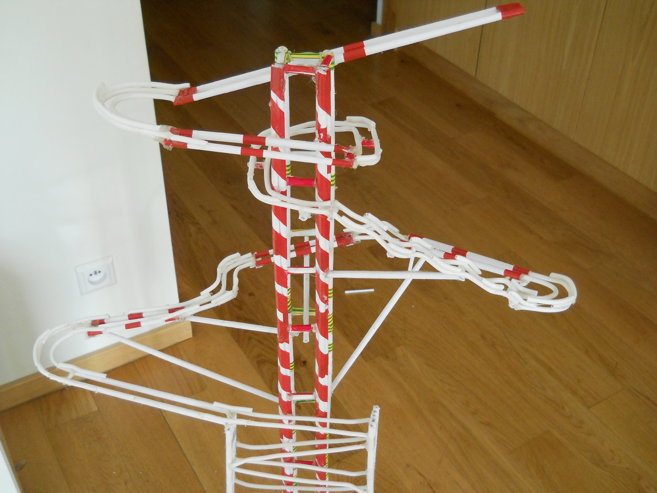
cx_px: 328
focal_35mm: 41
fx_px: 778
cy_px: 246
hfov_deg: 45.8
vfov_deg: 35.1
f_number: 3.1
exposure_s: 1/80
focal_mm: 6.72
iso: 400
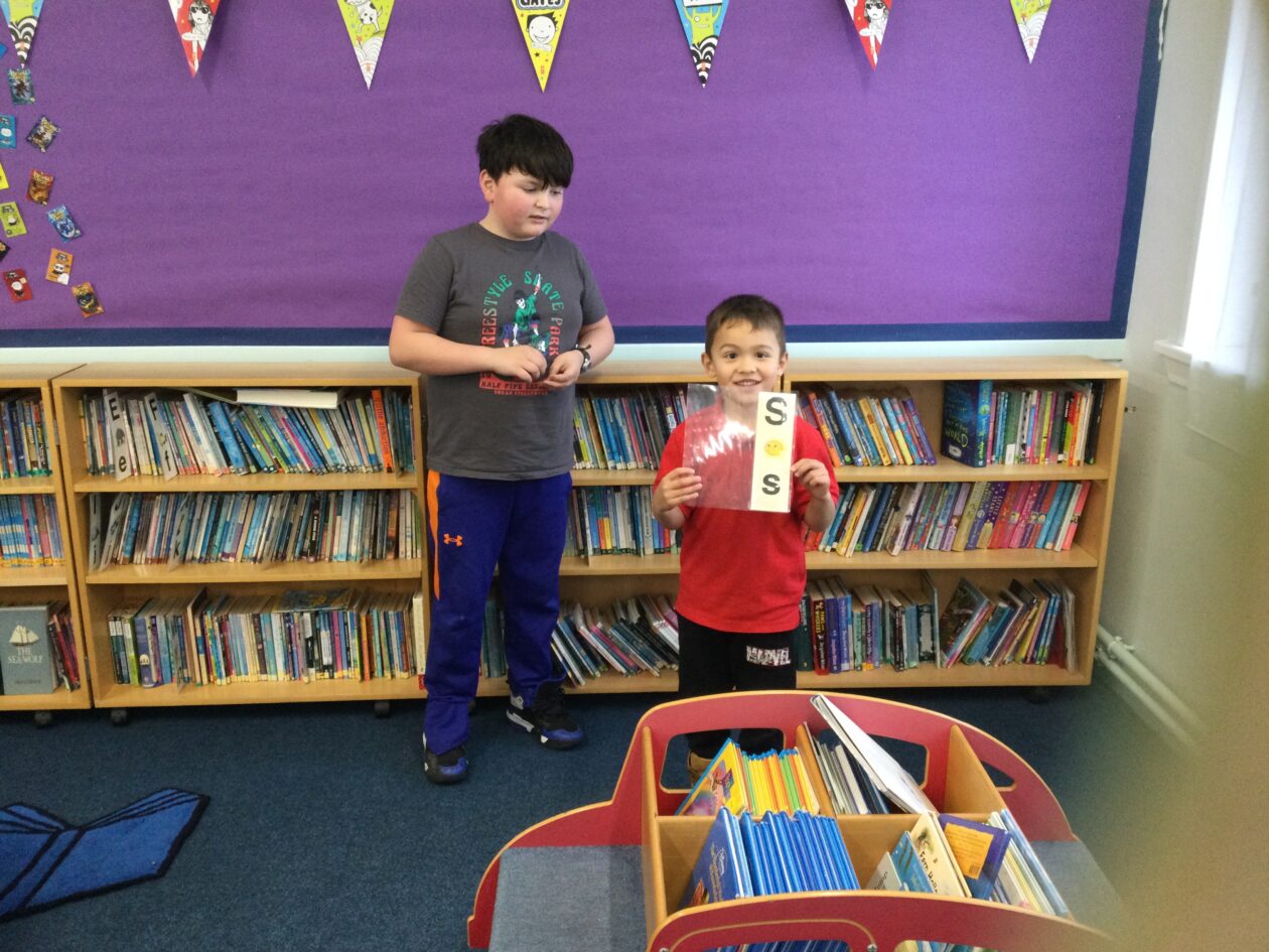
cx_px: 634
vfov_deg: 45.4
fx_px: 1136
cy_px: 476
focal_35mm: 31
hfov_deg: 58.4
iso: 160
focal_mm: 3.3
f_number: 2.4
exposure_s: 1/33
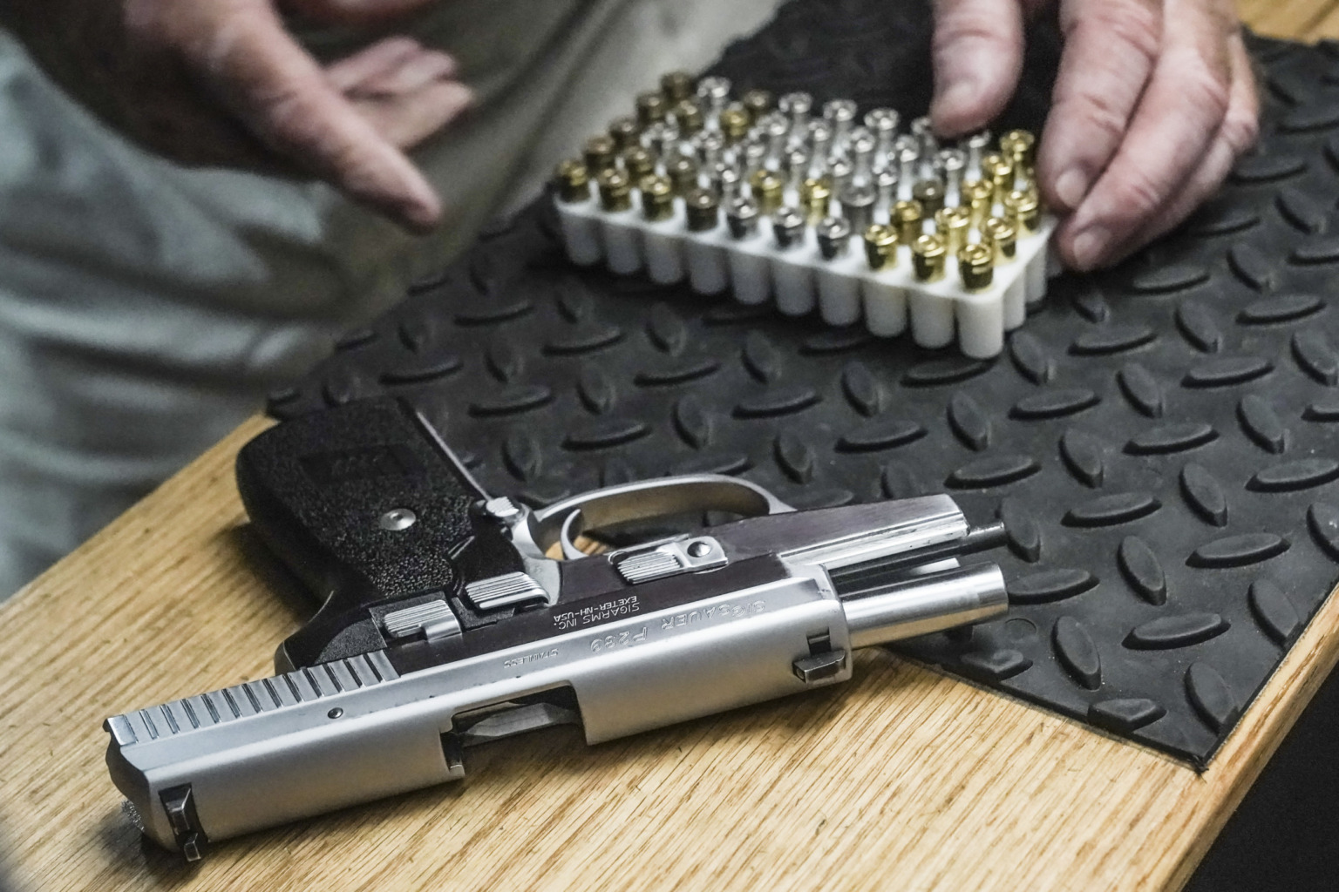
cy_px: 446
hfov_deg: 38.2
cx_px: 670
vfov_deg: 26.0
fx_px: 1934
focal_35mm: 52
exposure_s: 1/200
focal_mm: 52
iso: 8000
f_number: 6.3
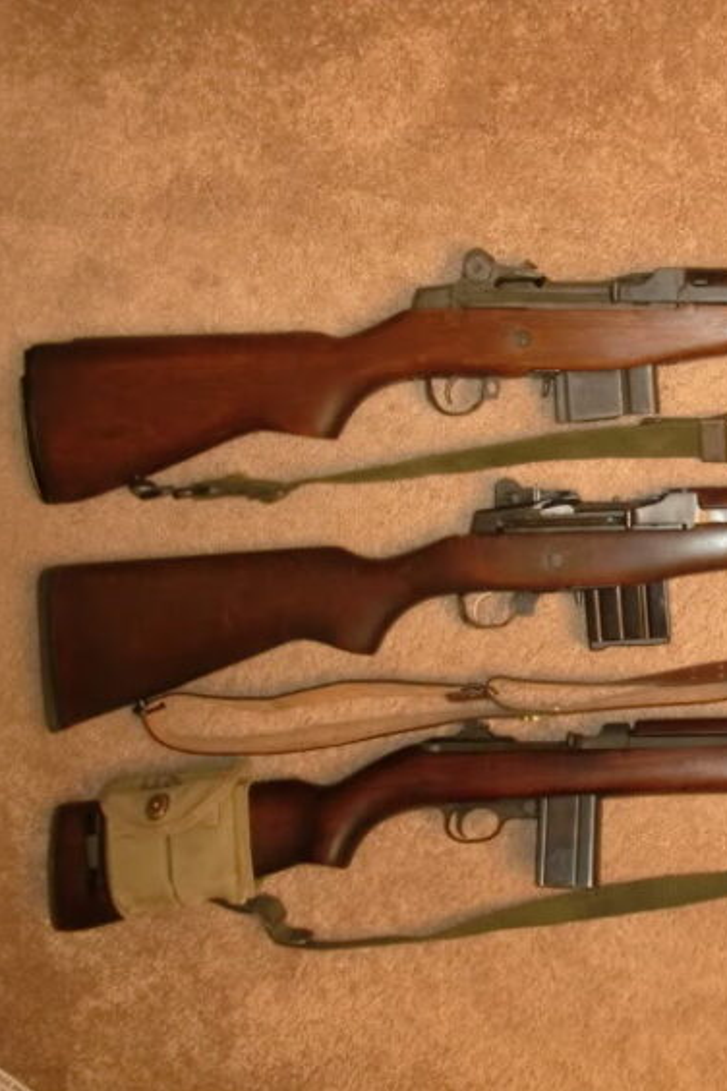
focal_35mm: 51
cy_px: 555
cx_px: 723
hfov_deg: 25.2
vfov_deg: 38.9
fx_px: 1545
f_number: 2.8
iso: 400
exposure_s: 1/30
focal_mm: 6.3
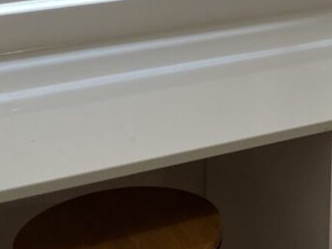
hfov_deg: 16.2
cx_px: 469
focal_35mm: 113
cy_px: -194
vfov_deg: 12.1
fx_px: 1083
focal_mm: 4.2
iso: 64
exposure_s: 1/100
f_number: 1.6
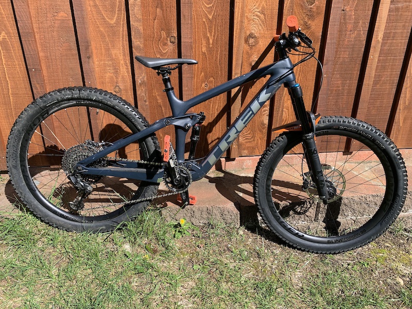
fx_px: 309
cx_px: 206
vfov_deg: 53.1
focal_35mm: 26
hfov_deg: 67.3
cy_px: 154
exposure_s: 1/849
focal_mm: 4.25
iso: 25
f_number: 1.8
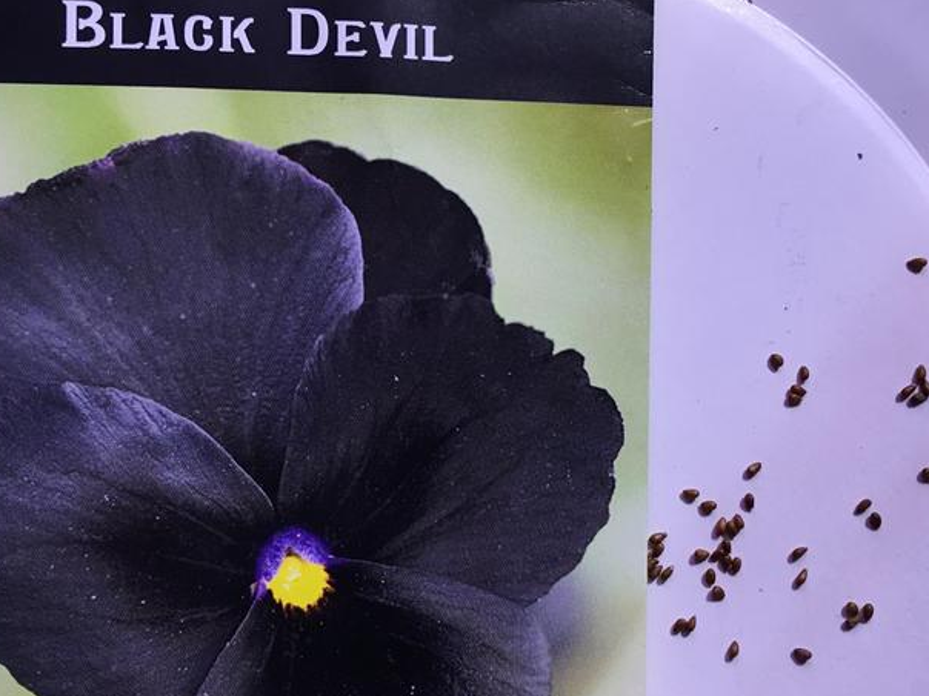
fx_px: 1288
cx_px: 431
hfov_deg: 39.6
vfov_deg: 30.1
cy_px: 447
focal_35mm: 48
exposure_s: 1/30
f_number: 2.2
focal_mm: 4.15
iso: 32
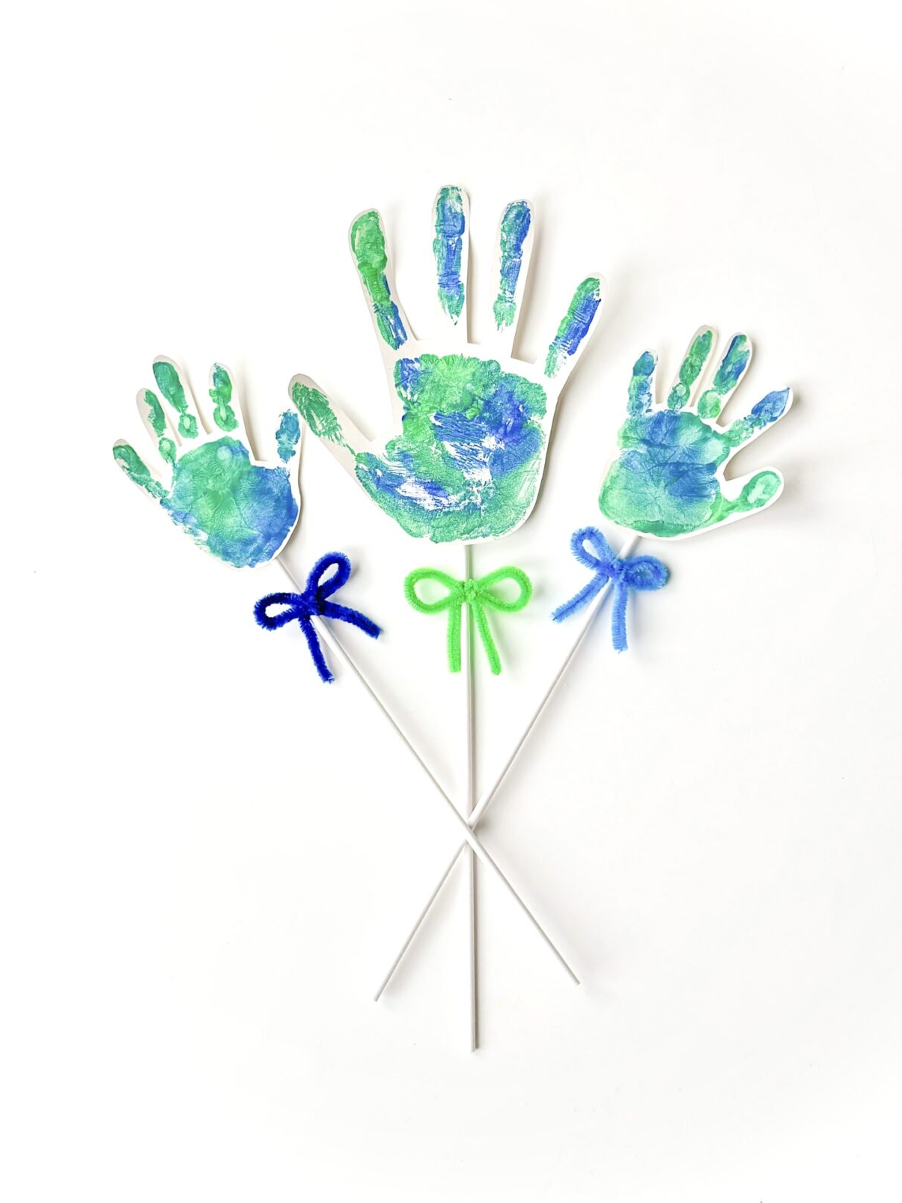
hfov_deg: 28.6
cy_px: 572
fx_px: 1772
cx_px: 459
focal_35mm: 51
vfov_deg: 37.5
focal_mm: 6.86
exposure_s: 1/105
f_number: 1.8
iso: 125
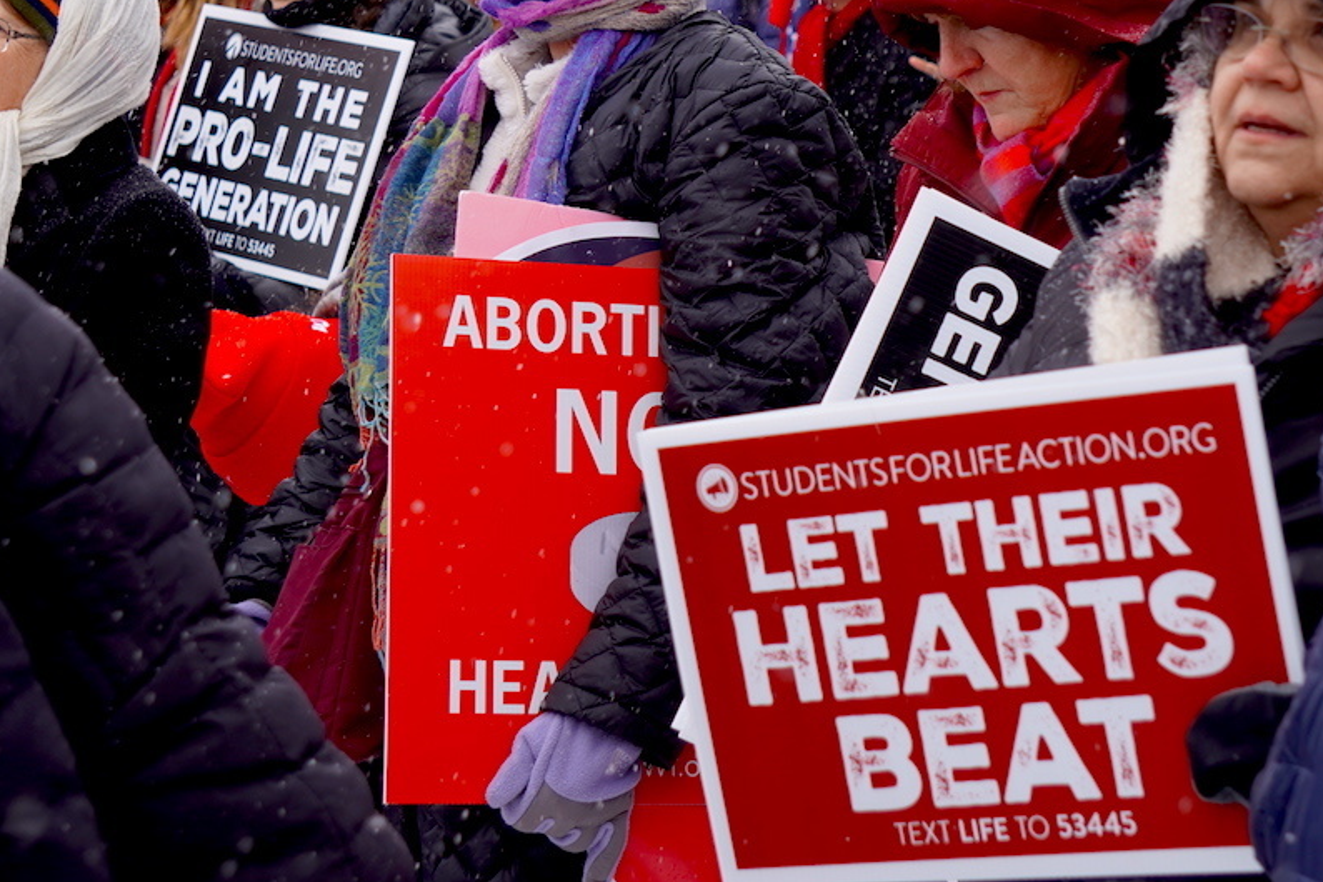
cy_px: 270
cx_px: 743
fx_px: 4584
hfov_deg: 16.4
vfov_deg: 11.0
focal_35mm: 125
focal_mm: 55
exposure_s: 1/250
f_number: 4.5
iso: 100
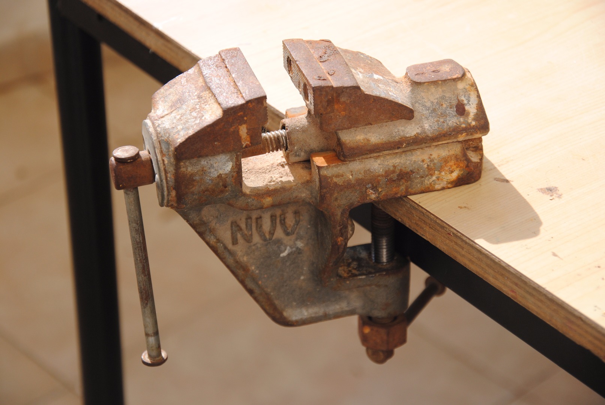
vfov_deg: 13.1
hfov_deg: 19.4
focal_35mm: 105
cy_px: 202
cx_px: 302
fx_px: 1767
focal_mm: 70
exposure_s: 1/500
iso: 200
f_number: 5.3
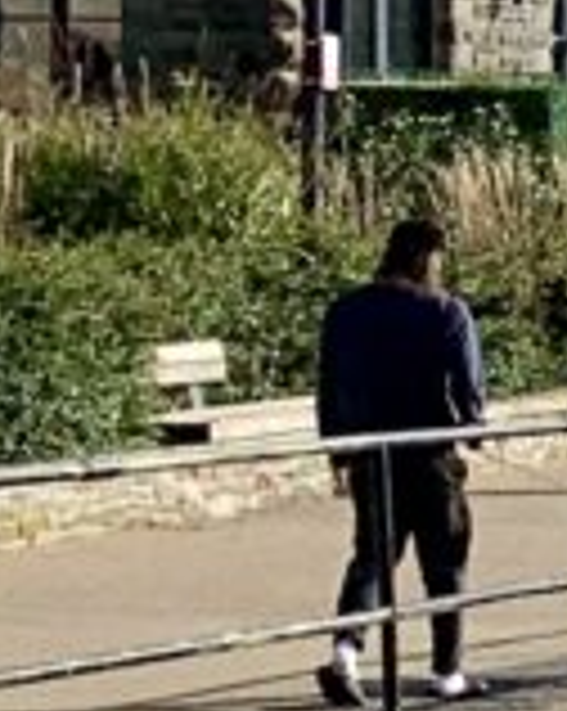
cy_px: 423
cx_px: 3002
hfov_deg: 4.9
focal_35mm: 247
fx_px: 5191
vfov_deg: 7.8
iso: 25
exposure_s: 1/5714
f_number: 1.8
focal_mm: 4.25
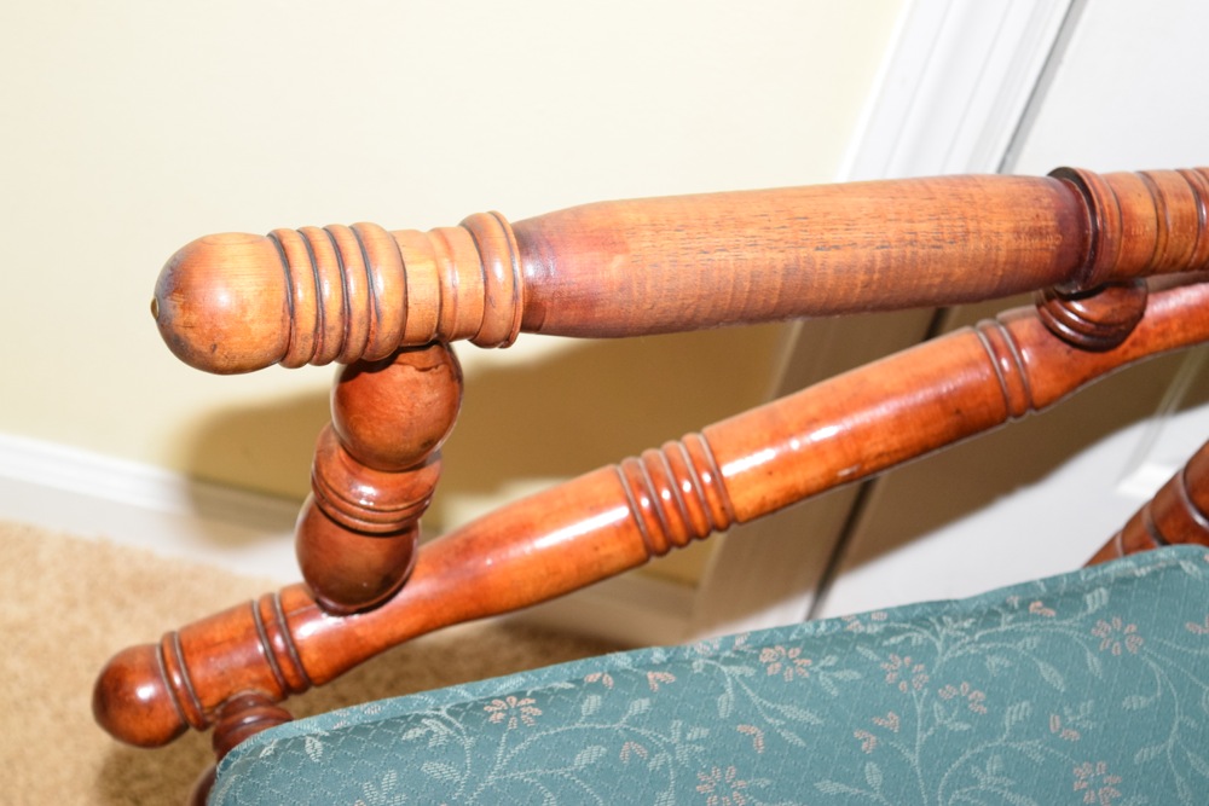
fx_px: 2771
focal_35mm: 82
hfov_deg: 24.6
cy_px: 403
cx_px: 604
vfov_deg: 16.6
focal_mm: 55
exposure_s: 1/60
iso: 1800
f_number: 5.6
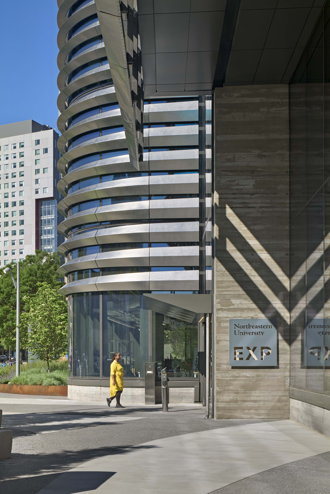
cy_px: 247
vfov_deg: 39.6
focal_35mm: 50
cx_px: 165
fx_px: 687
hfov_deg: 27.0
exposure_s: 1/125
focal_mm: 50
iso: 200
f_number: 14
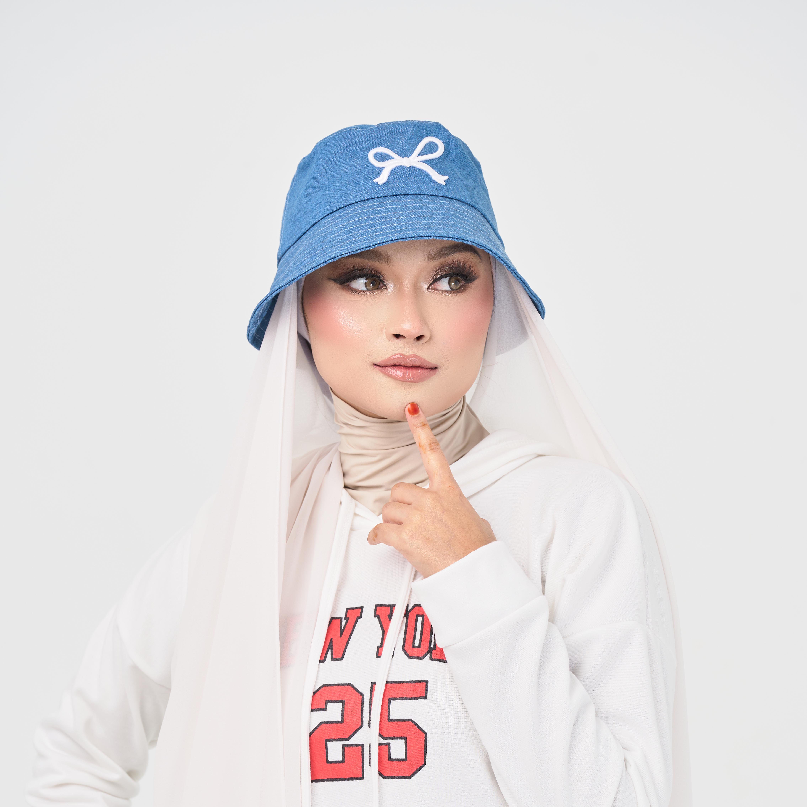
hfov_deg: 7.9
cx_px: 404
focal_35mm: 222
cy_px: 596
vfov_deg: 7.9
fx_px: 5855
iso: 160
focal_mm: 174
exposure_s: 1/125
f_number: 7.1
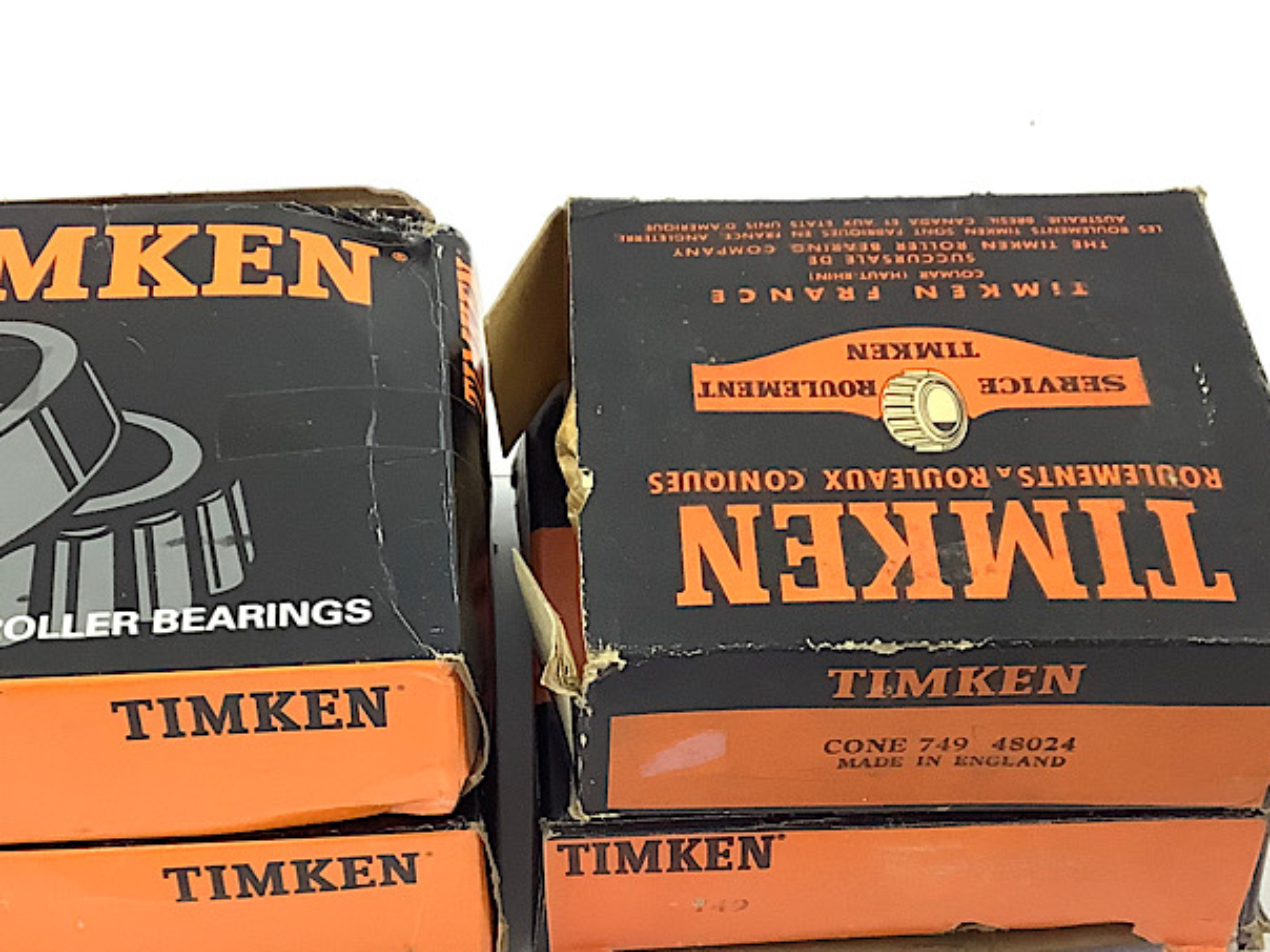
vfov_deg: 23.8
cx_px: 510
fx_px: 2238
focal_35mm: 61
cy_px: 694
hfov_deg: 31.6
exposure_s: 1/50
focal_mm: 3.3
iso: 100
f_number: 2.4
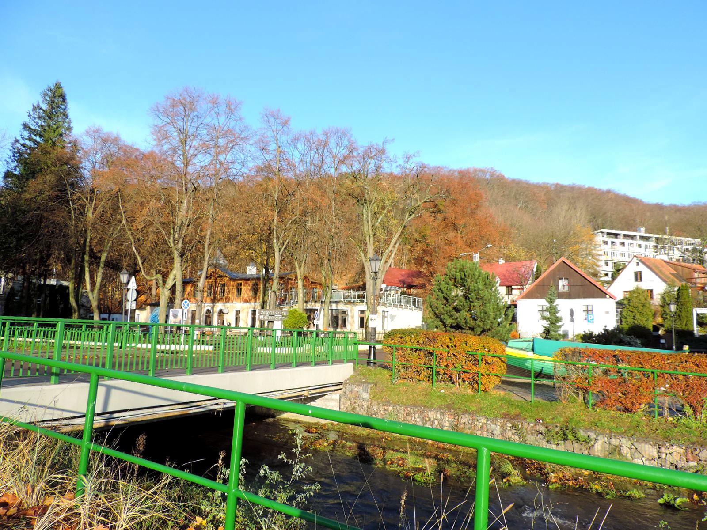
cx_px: 354
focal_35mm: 24
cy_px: 265
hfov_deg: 71.6
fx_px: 490
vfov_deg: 56.8
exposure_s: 1/500
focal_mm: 4.3
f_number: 3
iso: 80
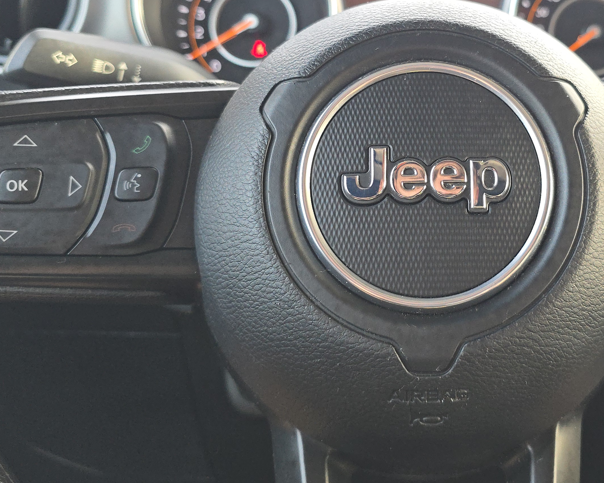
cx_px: 431
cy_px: 158
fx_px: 751
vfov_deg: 35.3
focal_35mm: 42
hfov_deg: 42.8
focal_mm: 6.3
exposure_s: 1/120
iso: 160
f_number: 1.7
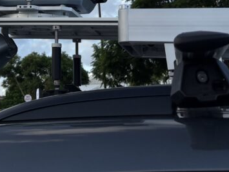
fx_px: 496
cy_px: -45
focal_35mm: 75
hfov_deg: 24.6
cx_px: -10
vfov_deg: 18.4
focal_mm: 5.96
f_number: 1.6
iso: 50
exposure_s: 1/1876
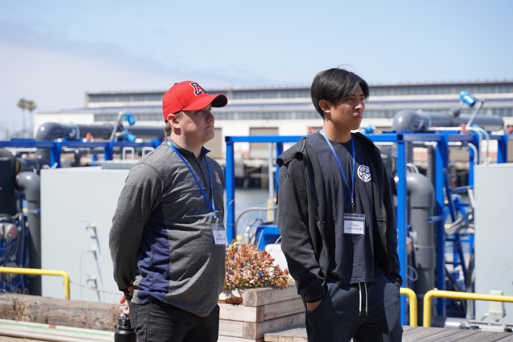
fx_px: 1083
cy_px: 169
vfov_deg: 18.0
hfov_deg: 26.6
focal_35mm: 76
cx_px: 259
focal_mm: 75
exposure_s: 1/640
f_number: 4.5
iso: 100
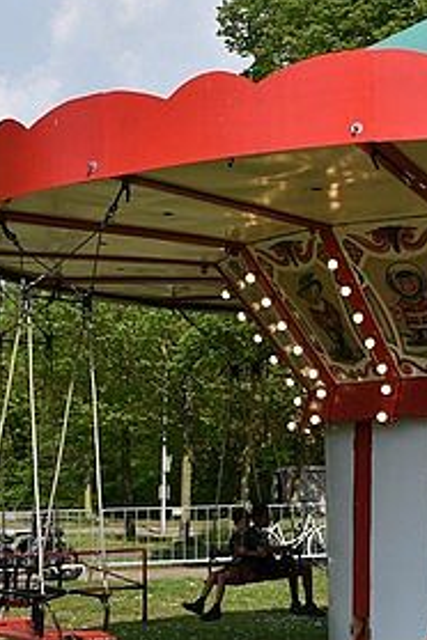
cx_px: 510
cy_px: 374
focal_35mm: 93
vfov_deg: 21.9
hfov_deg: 14.3
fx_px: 1654
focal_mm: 24
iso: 180
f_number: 8
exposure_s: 1/500
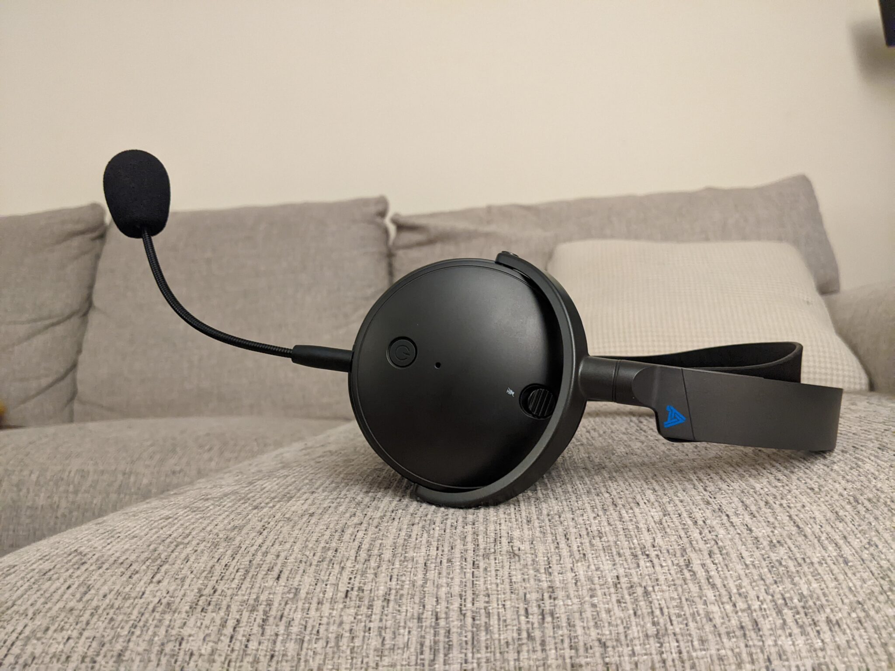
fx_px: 698
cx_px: 448
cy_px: 336
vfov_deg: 51.4
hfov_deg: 65.3
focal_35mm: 27
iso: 1225
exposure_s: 1/24
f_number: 1.8
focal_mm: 4.44
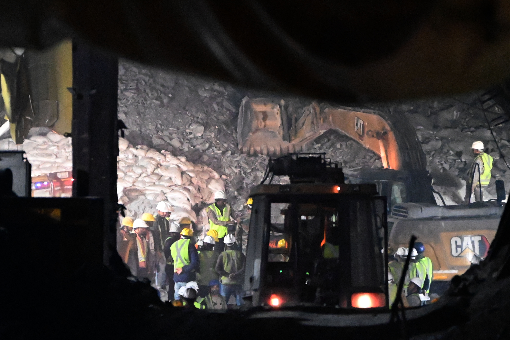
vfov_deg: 2.7
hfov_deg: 4.1
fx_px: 7078
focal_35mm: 500
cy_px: 170
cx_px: 255
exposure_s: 1/160
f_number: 5.6
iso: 25600
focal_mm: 500
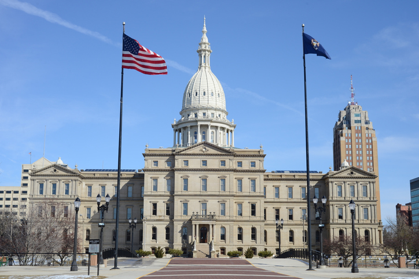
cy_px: 140
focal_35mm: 50
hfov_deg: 39.6
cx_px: 210
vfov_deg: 27.0
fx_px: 582
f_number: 10
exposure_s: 1/400
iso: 200
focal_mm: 50
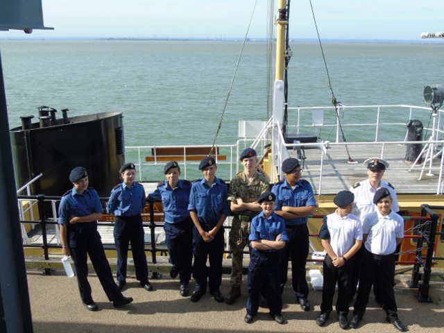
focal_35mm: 34
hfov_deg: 54.0
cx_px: 222
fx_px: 436
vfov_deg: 41.8
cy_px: 166
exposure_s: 1/500
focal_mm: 6.1
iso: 80
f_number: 3.8
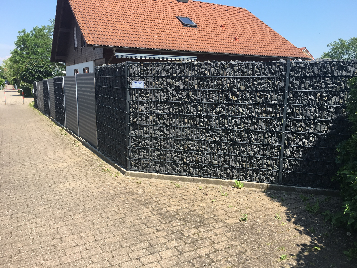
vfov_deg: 48.2
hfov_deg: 61.7
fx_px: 299
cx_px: 178
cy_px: 134
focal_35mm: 29
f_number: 2.2
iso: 25
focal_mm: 4.15
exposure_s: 1/705
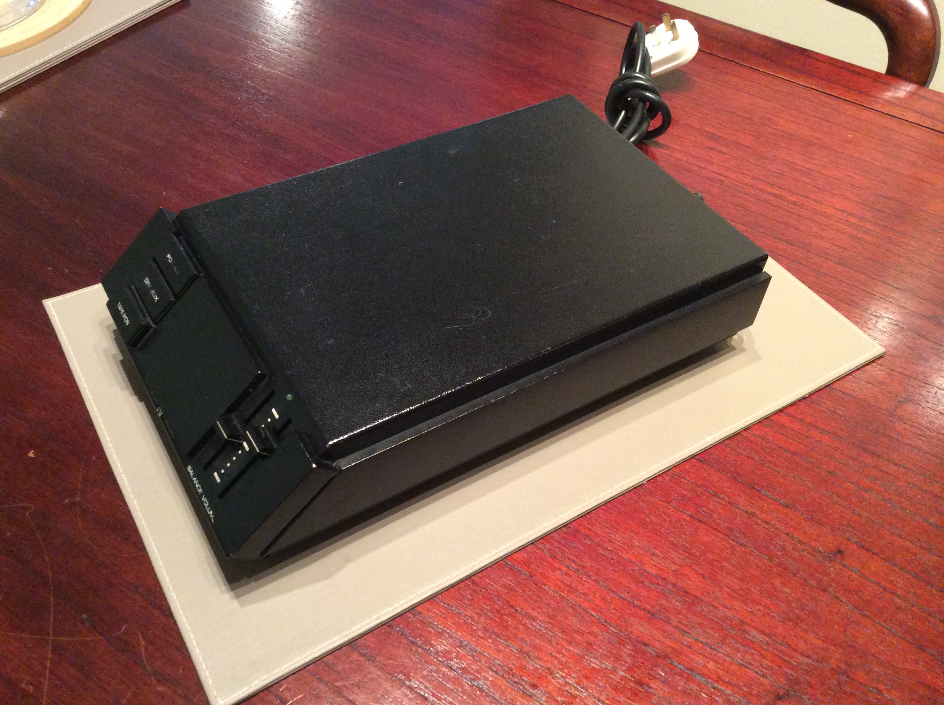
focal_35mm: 32
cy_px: 352
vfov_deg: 44.1
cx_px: 472
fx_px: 871
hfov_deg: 56.9
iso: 320
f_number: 2.4
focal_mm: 3.3
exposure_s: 1/20
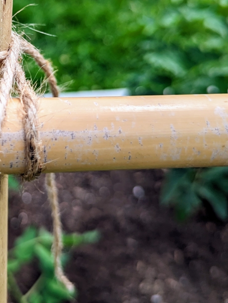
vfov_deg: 36.2
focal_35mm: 51
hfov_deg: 26.6
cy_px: 61
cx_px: -14
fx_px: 447
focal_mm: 6.81
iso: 47
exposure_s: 1/1795
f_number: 1.85
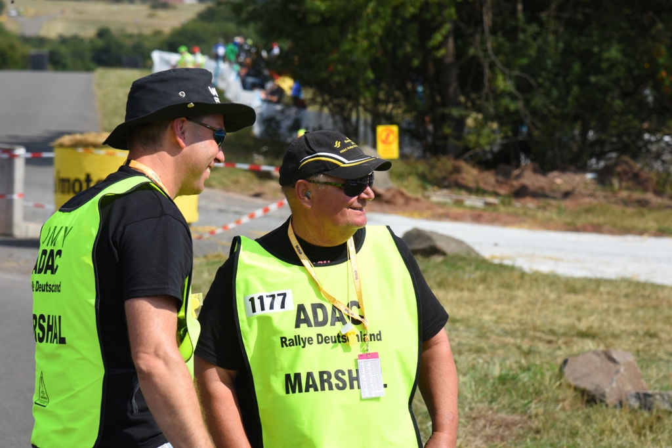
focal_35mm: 138
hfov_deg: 14.9
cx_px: 336
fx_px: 2576
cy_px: 224
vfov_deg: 9.9
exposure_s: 1/500
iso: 100
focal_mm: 92
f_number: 6.3
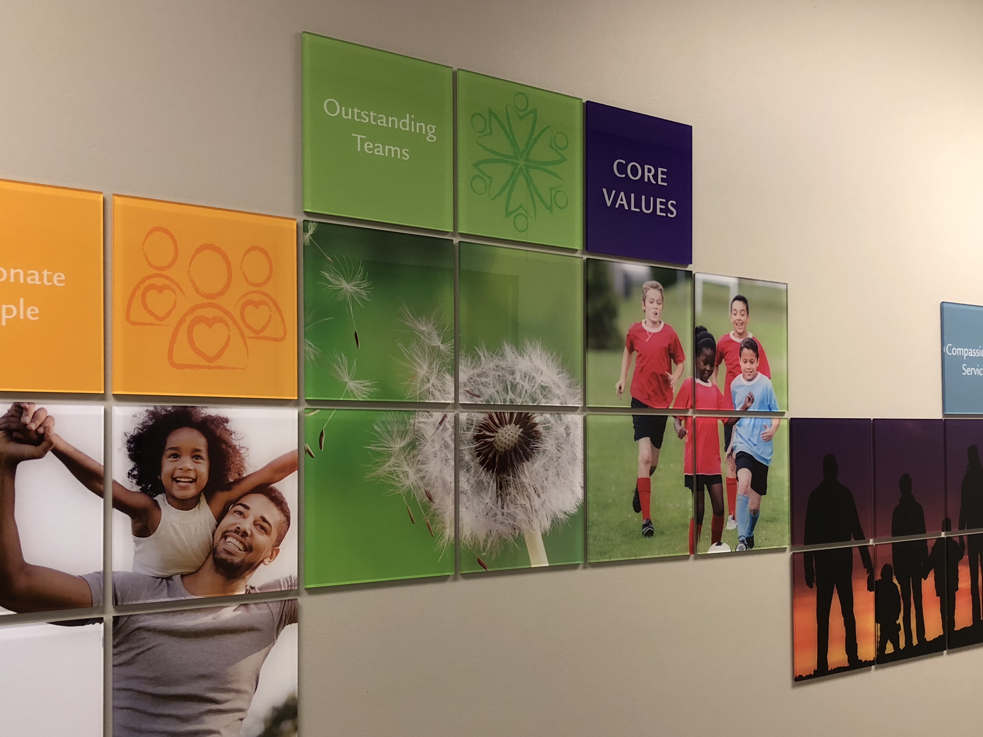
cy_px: 444
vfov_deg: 37.6
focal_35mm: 38
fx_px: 1079
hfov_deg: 49.0
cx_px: 494
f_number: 1.8
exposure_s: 1/15
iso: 40
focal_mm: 3.99
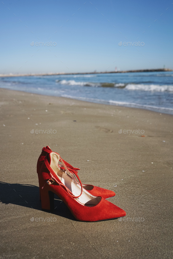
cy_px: 130
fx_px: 259
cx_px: 86
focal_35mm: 36
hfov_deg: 36.9
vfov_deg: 53.1
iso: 400
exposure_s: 1/3200
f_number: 5.6
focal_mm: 36
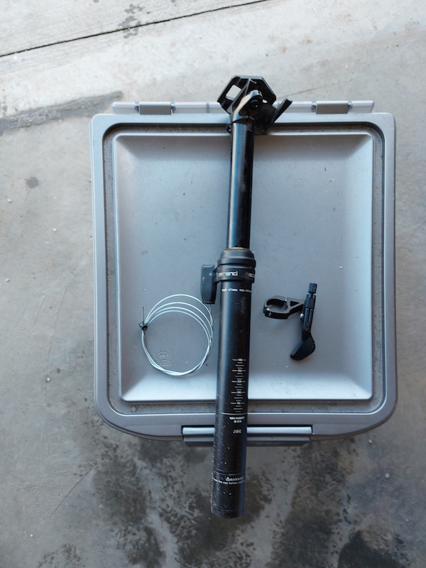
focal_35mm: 24
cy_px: 284
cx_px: 213
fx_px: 394
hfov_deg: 56.8
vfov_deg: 71.6
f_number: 1.8
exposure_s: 1/60
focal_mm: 5.23
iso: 40
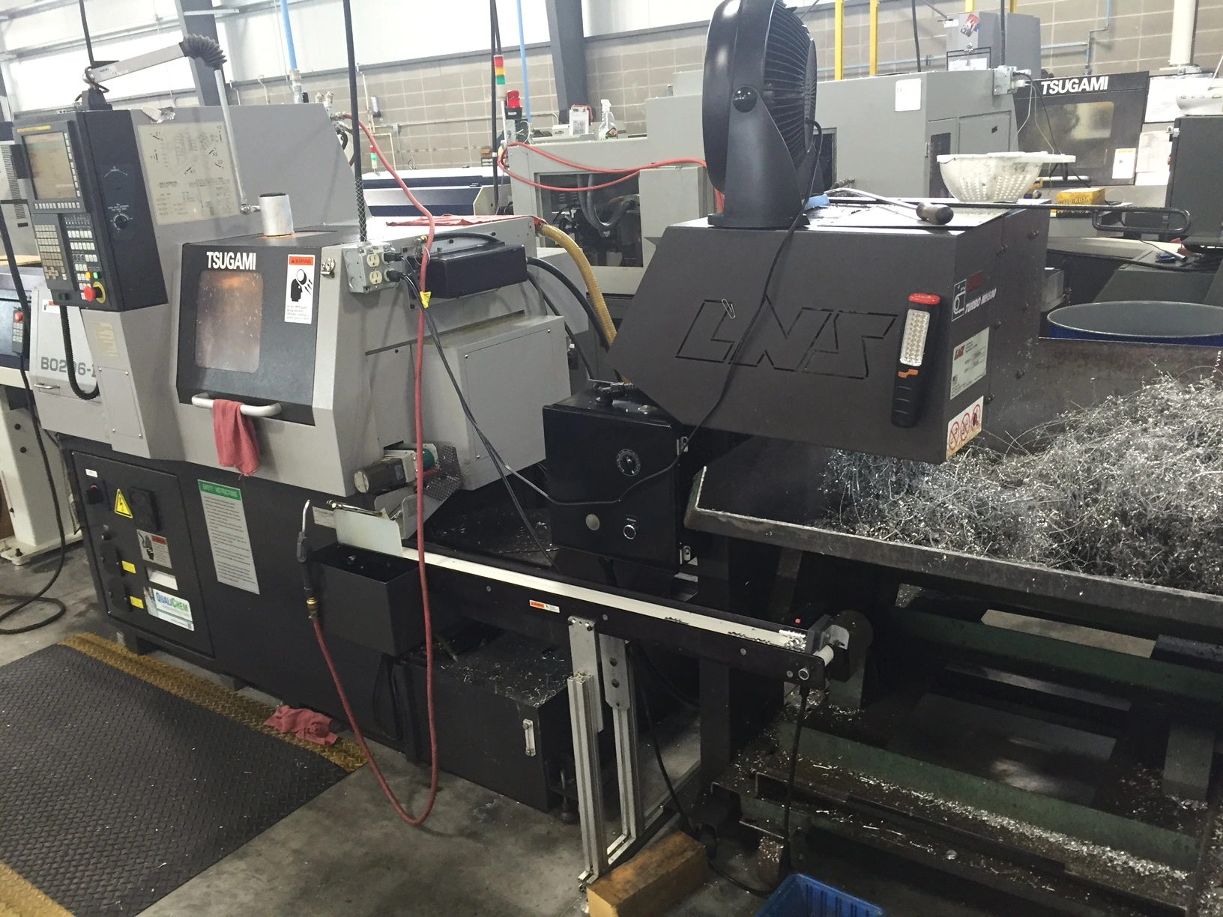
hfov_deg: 61.7
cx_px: 612
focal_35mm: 29
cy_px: 458
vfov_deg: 48.2
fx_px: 1025
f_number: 2.2
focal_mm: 4.15
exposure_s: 1/30
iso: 100
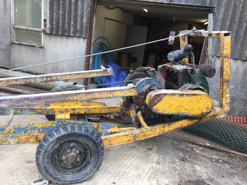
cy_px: 92
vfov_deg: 48.2
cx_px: 124
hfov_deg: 61.7
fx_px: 207
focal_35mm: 29
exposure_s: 1/100
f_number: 2.2
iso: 40
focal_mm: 4.15
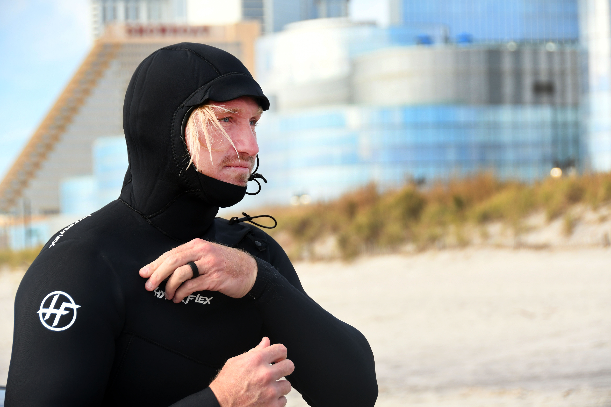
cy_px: 204
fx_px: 2037
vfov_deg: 11.4
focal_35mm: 120
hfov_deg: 17.1
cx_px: 306
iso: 400
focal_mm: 80
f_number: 5
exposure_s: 1/1000
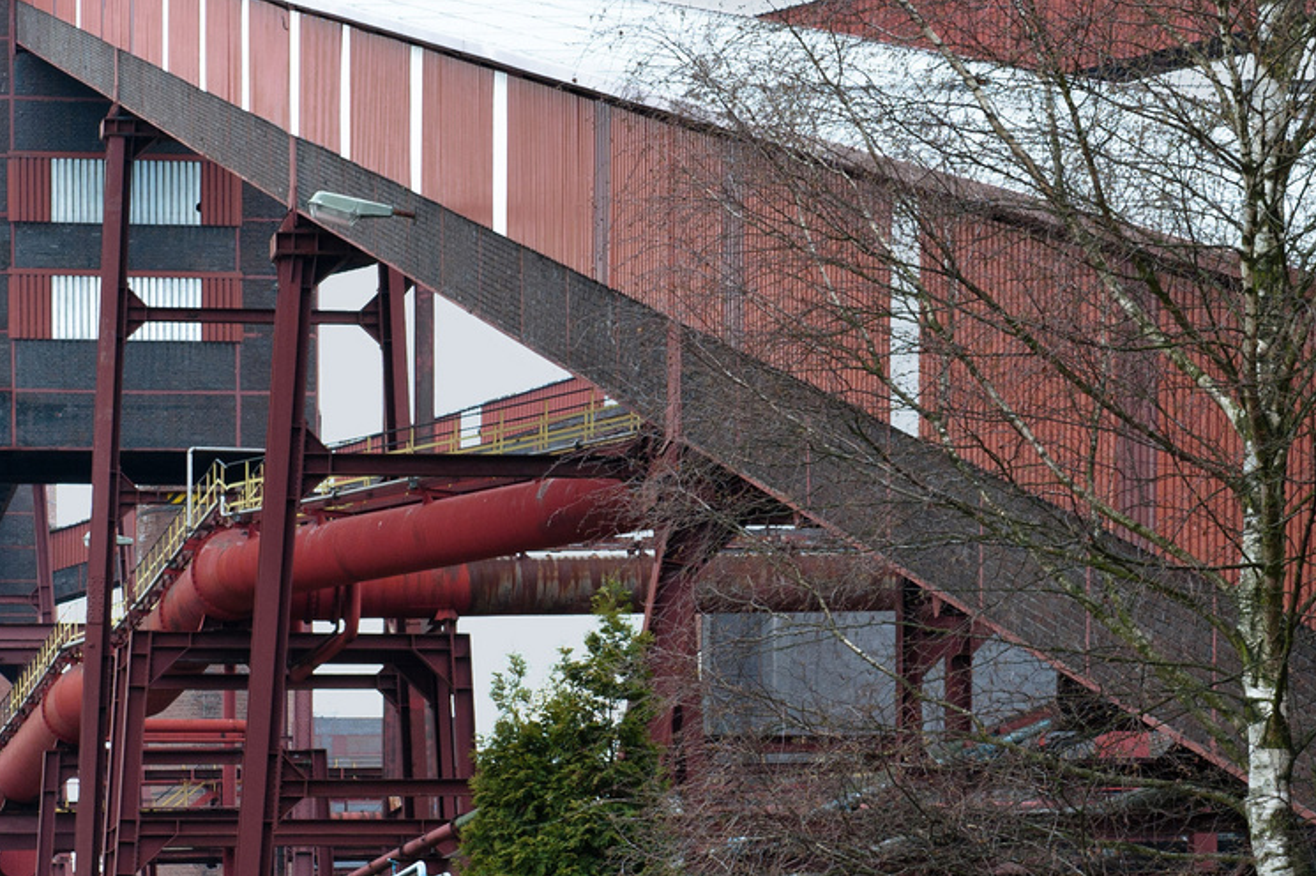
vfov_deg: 10.1
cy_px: 525
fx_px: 4933
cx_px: 833
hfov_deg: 15.2
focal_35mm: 135
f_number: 10
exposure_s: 1/200
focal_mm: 62
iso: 800
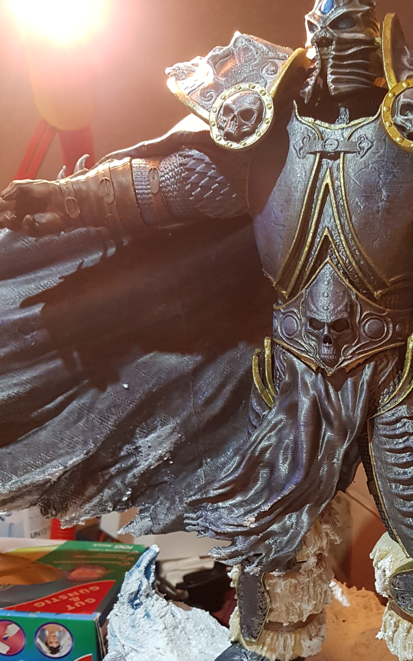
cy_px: 495
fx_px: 792
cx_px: 330
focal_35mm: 44
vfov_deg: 43.8
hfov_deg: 28.6
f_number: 1.7
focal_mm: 4.2
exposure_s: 1/33
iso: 200
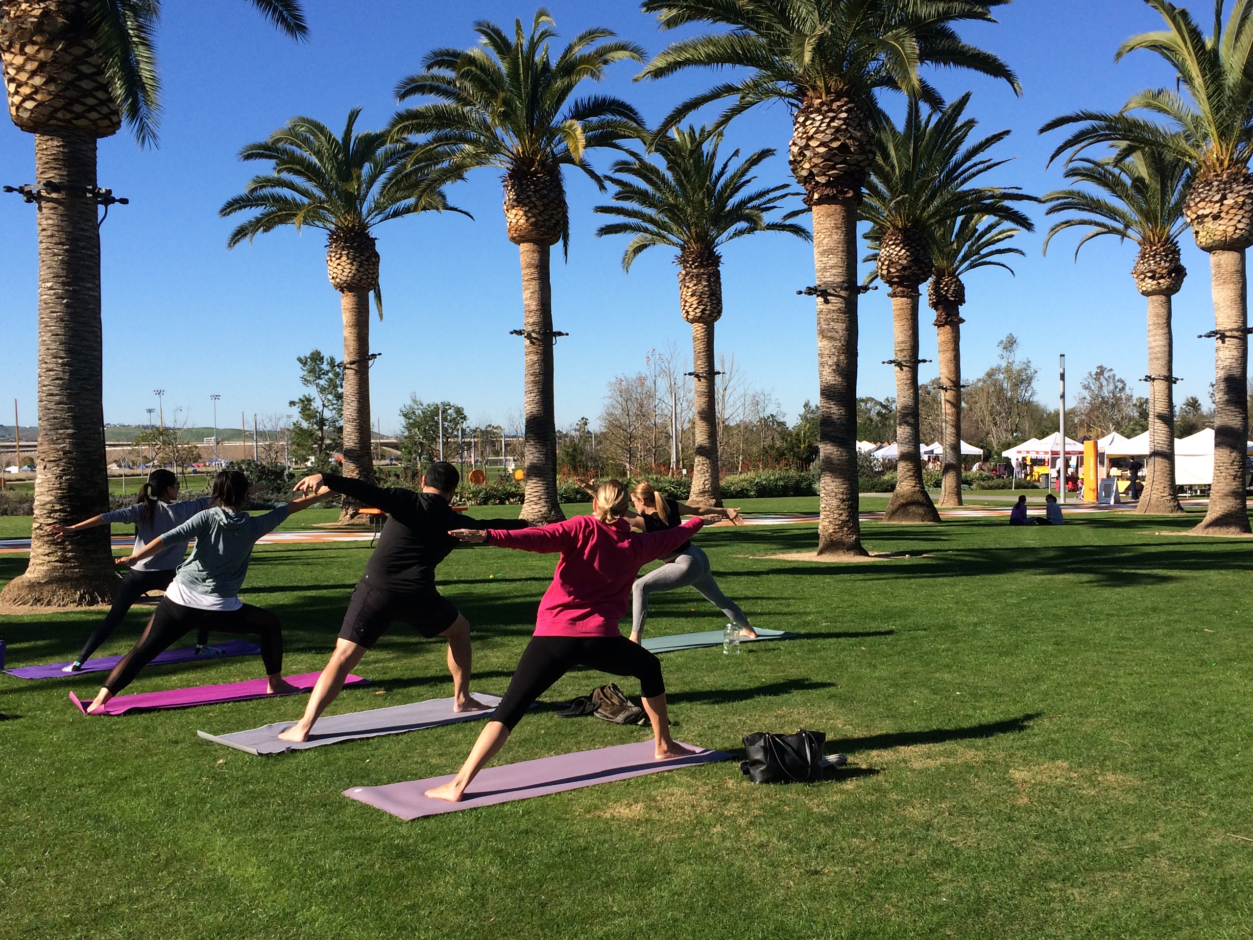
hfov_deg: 50.1
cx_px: 677
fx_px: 1339
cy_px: 491
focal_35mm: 37
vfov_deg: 38.7
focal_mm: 4.15
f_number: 2.2
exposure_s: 1/2415
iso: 32
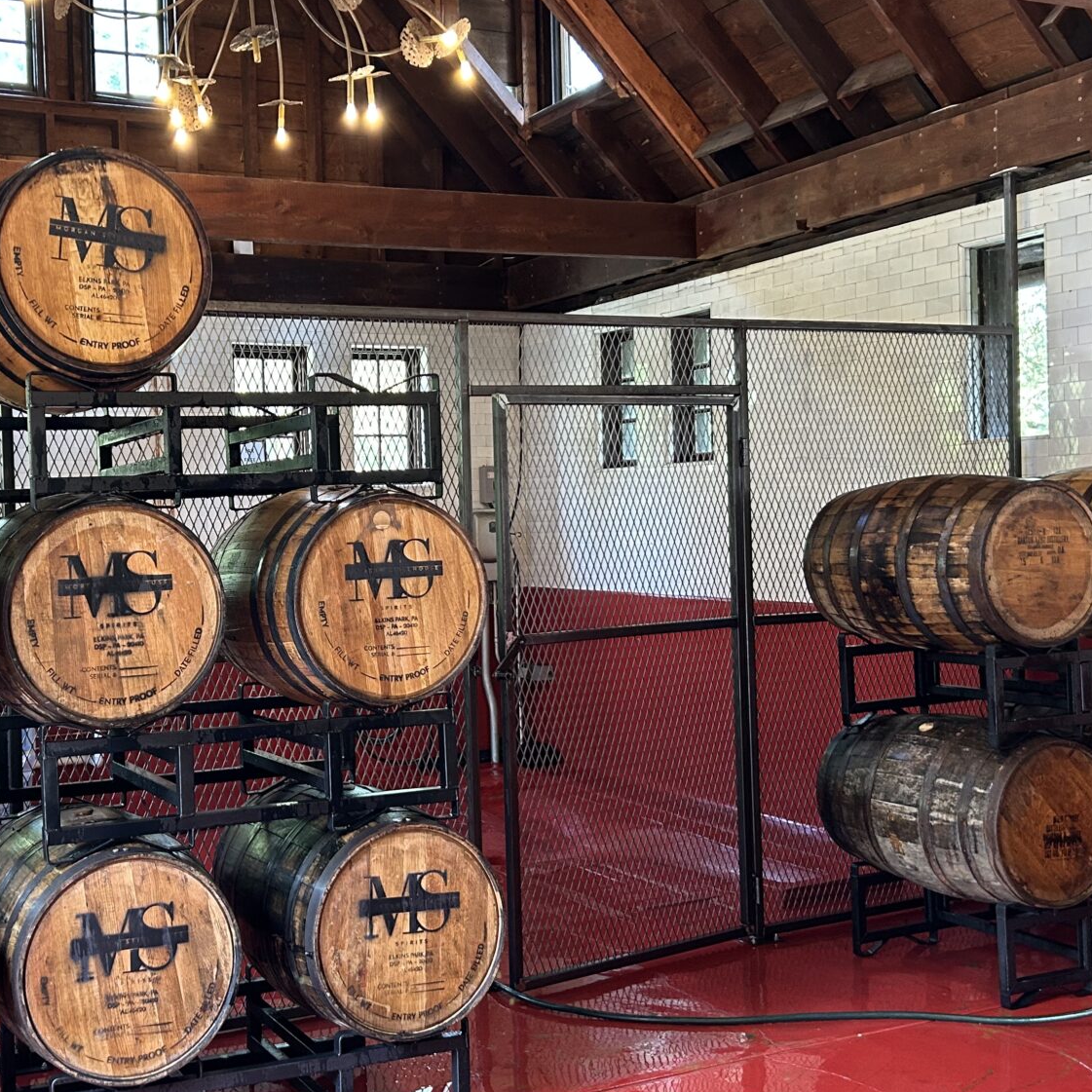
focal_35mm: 42
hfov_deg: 39.5
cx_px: 354
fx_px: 1499
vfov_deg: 40.0
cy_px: 555
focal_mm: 5.7
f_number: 1.5
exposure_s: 1/60
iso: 250
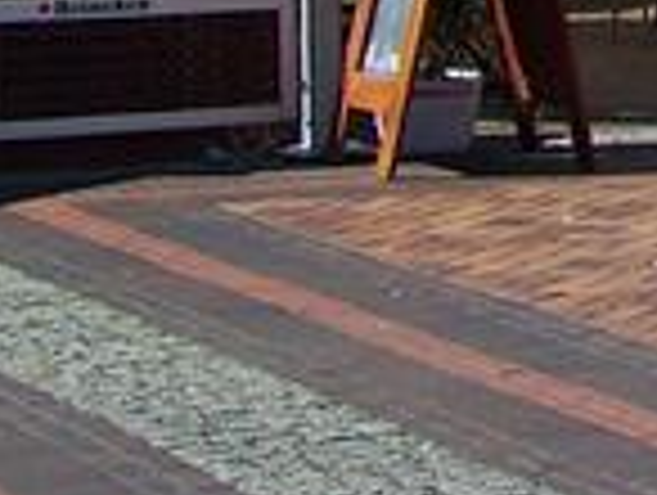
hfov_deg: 8.7
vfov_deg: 6.9
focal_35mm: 207
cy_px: -554
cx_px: 1584
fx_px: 3935
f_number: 4
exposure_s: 1/500
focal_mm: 5.85
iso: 64
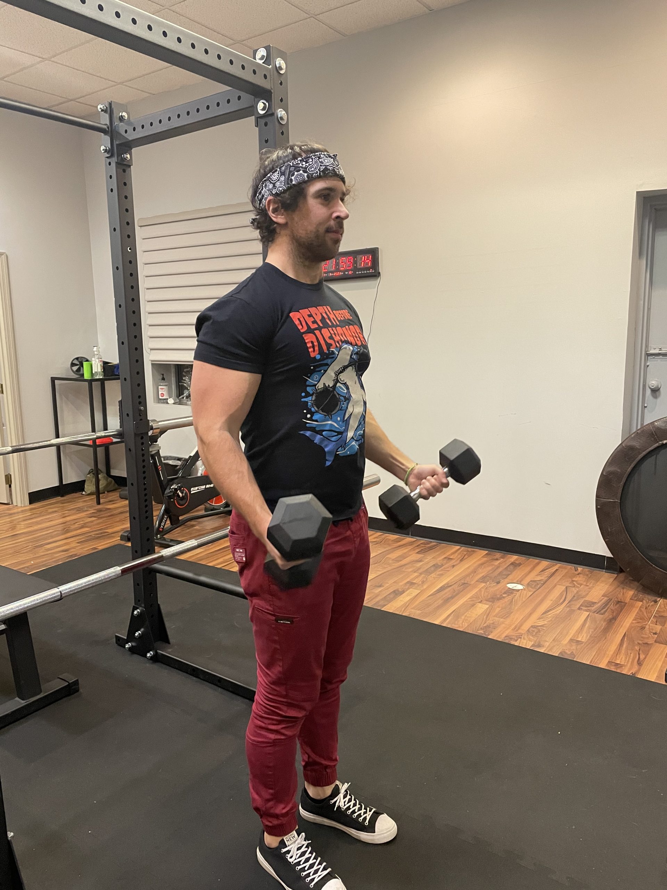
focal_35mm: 26
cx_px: 334
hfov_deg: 53.1
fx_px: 668
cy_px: 445
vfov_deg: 67.3
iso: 400
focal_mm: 4.2
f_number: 1.6
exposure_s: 1/60
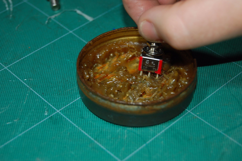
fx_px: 554
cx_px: 121
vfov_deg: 16.5
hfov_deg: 24.6
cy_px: 80
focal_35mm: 82
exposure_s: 1/60
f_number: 5.6
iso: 400
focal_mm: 55
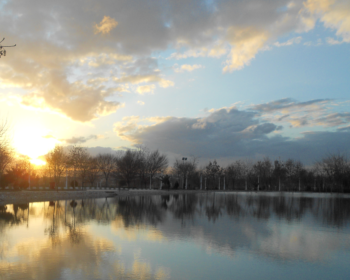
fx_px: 352
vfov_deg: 43.2
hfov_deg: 52.1
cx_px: 124
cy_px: 165
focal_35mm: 34
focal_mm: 4.6
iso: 80
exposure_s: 1/320
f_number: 3.2
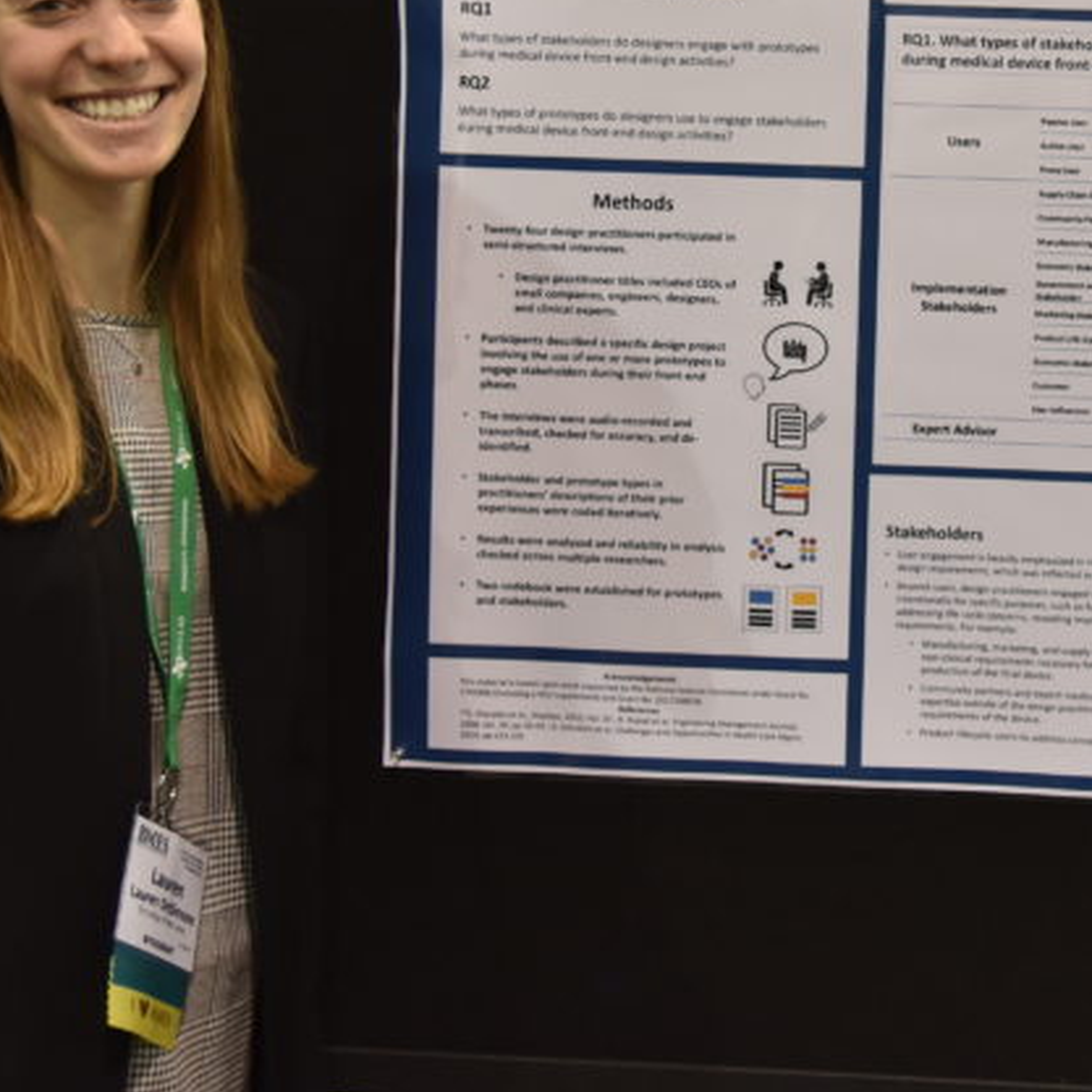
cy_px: 212
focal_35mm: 73
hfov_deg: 23.2
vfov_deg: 23.3
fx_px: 2605
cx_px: 914
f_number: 4
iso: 1000
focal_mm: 35
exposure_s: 1/100
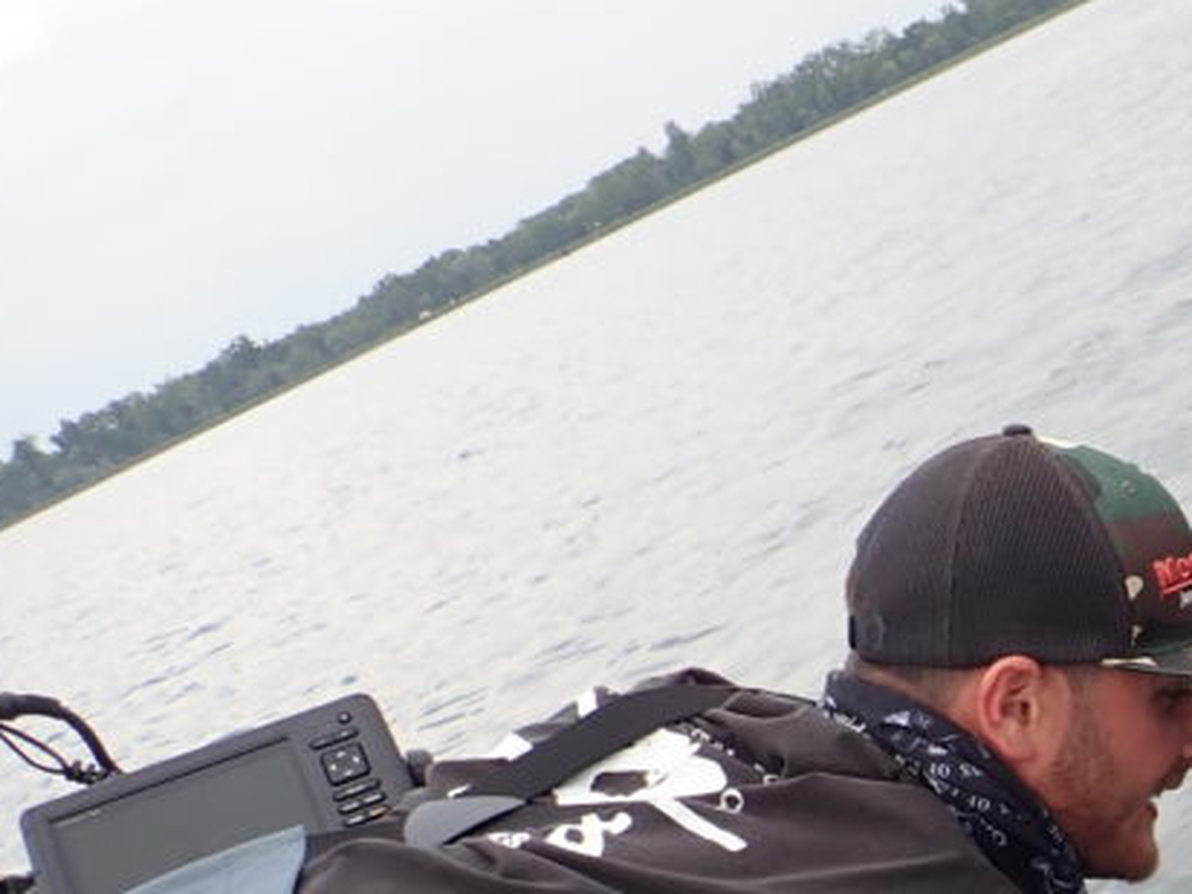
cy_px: 937
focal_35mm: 71
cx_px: 1603
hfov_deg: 23.7
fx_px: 2445
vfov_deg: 20.0
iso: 100
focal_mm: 4.5
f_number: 2.8
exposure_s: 1/500
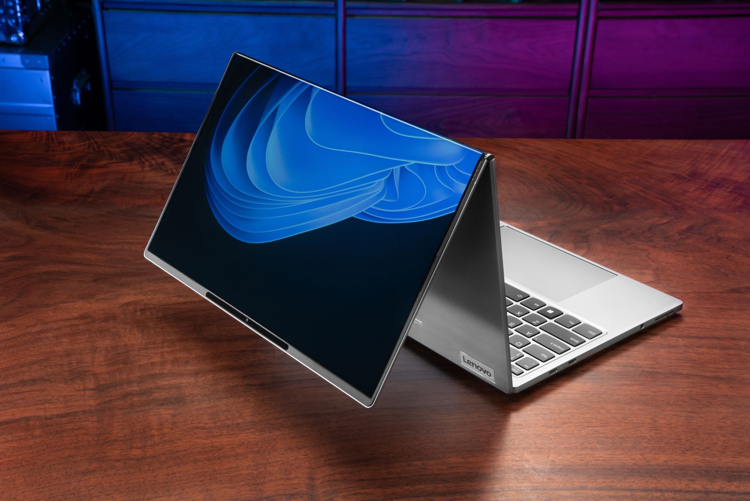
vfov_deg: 24.2
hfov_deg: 35.6
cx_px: 375
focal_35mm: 56
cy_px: 250
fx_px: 1167
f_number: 20
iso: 1000
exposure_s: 1/13
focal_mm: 56
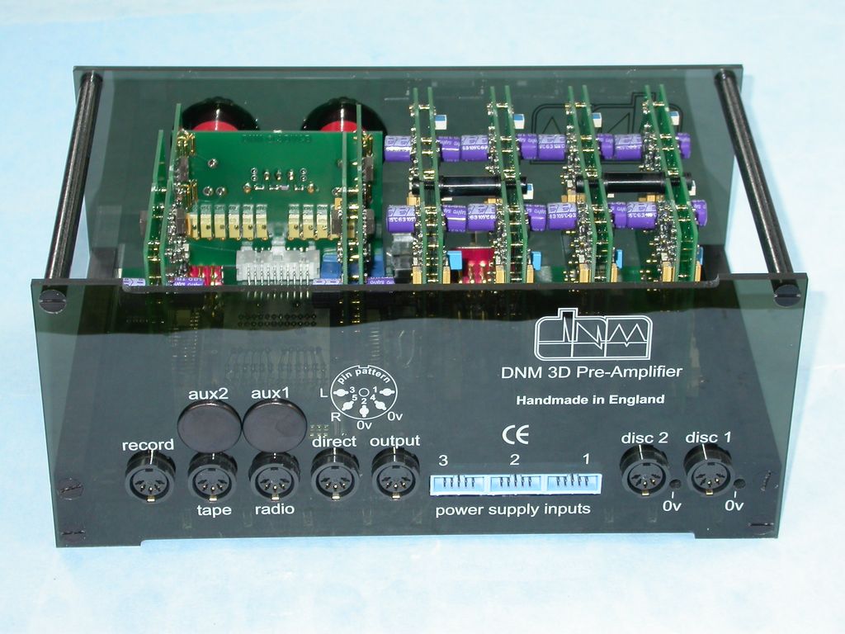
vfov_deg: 15.4
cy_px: 317
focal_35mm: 96
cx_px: 422
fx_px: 2343
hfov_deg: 20.4
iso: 100
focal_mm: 20
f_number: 3.9
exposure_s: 1/60.3
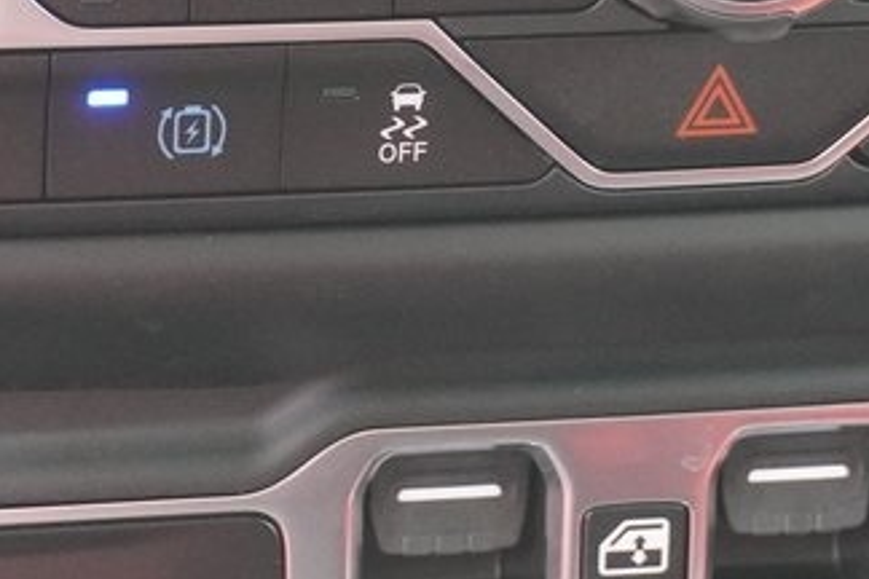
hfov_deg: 9.6
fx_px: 5155
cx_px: 660
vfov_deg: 6.4
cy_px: -92
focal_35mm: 214
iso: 5000
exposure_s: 1/160
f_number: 5.6
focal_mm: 45
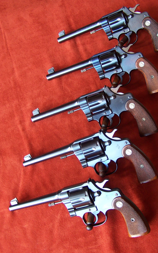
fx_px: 282
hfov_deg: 31.2
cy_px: 128
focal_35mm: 41
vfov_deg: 48.2
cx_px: 94
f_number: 2.8
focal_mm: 6.3
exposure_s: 1/30
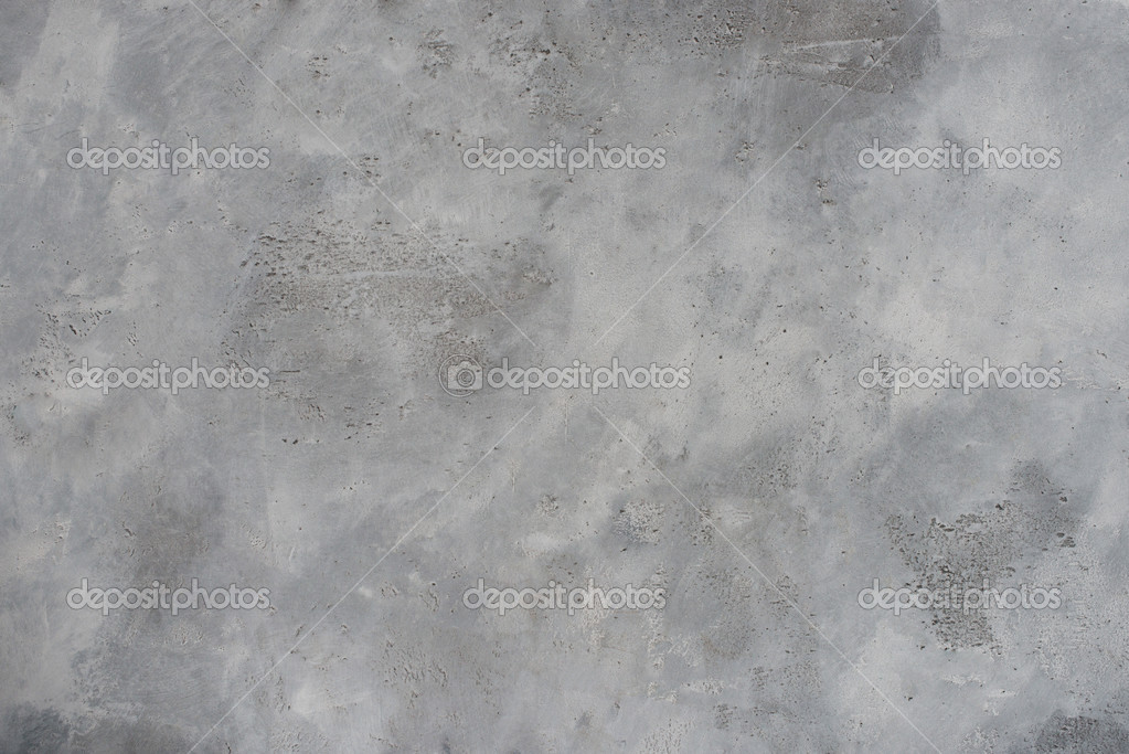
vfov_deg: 27.0
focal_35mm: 50
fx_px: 1569
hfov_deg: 39.6
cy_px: 377
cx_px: 564
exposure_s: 1/160
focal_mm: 50
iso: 100
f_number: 9
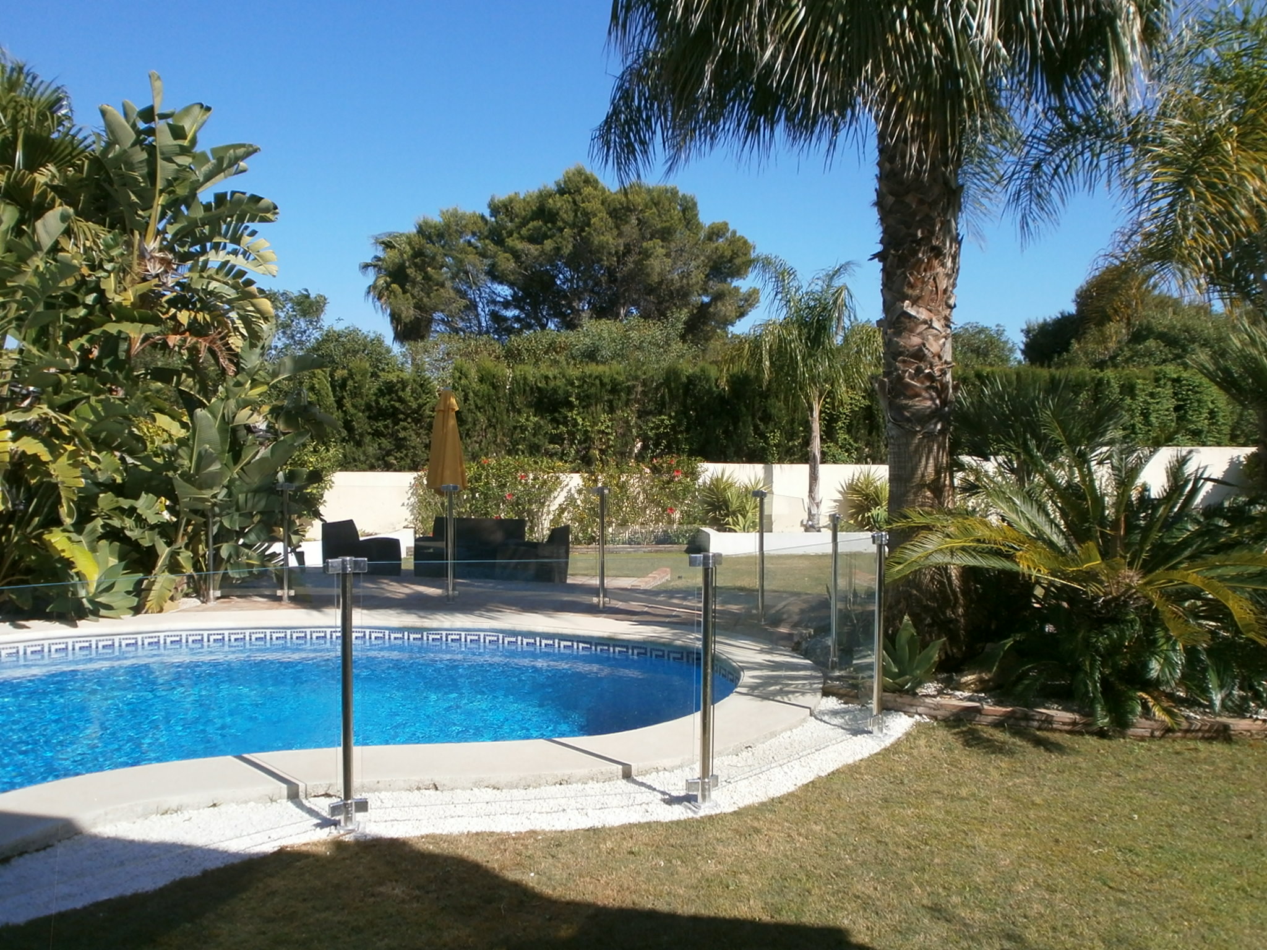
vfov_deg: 51.4
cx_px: 634
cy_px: 475
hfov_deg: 65.3
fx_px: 988
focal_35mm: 27
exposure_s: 1/1250
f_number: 2.9
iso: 100
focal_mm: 4.8
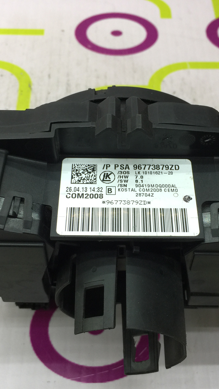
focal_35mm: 43
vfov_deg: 47.4
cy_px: 197
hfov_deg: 27.7
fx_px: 444
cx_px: 119
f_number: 2.2
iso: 32
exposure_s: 1/33
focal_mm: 4.15
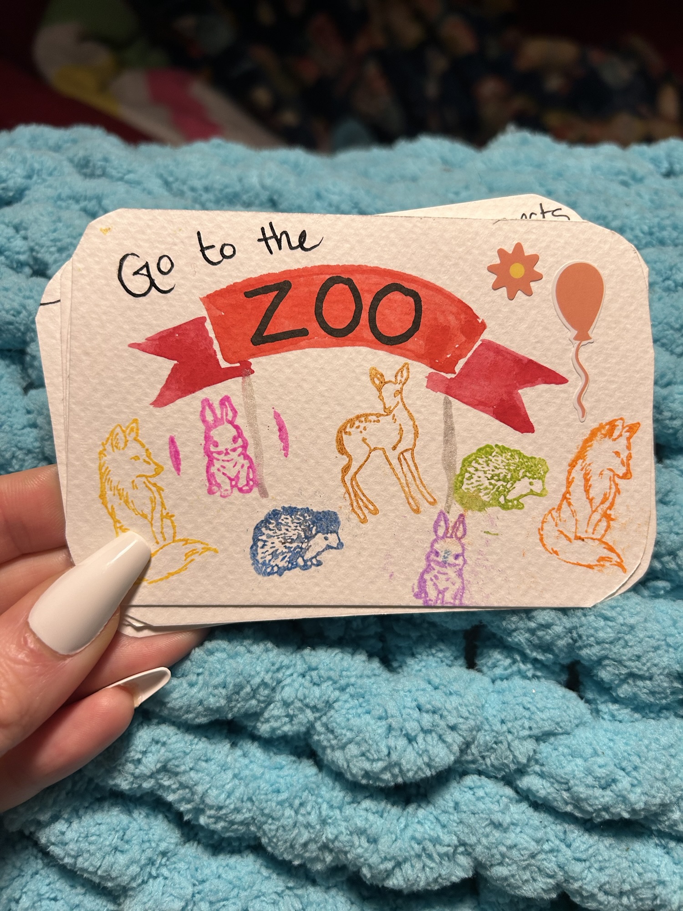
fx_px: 684
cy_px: 456
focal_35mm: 26
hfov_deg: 53.1
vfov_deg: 67.3
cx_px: 342
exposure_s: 1/120
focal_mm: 5.7
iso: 125
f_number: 1.5
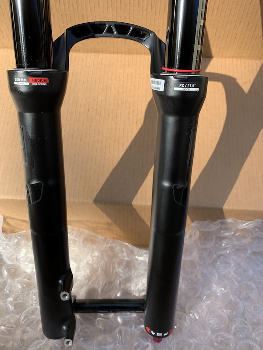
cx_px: 132
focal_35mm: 26
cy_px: 175
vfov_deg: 67.3
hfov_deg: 53.1
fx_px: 263
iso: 25
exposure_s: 1/683
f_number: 1.8
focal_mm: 4.25
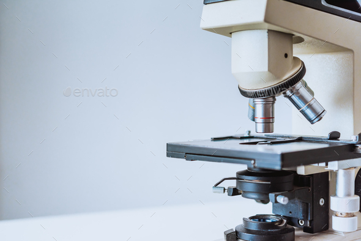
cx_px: 180
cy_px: 120
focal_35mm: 60
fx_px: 602
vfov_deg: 22.6
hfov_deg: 33.4
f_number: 3
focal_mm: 60
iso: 320
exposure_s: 1/125
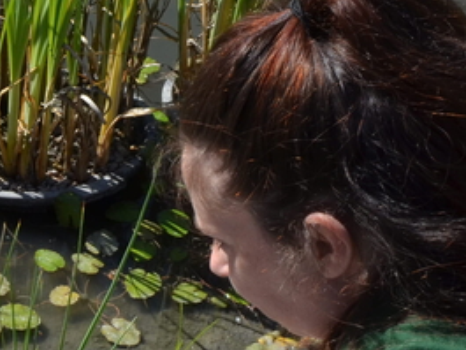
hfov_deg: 18.1
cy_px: 430
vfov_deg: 14.0
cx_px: -116
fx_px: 1374
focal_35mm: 102
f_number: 11
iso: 320
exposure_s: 1/500
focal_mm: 18
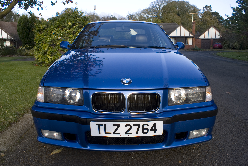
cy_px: 83
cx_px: 124
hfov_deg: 67.3
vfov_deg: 48.0
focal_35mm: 27
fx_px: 186
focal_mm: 18
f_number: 6.3
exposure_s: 1/50
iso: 100
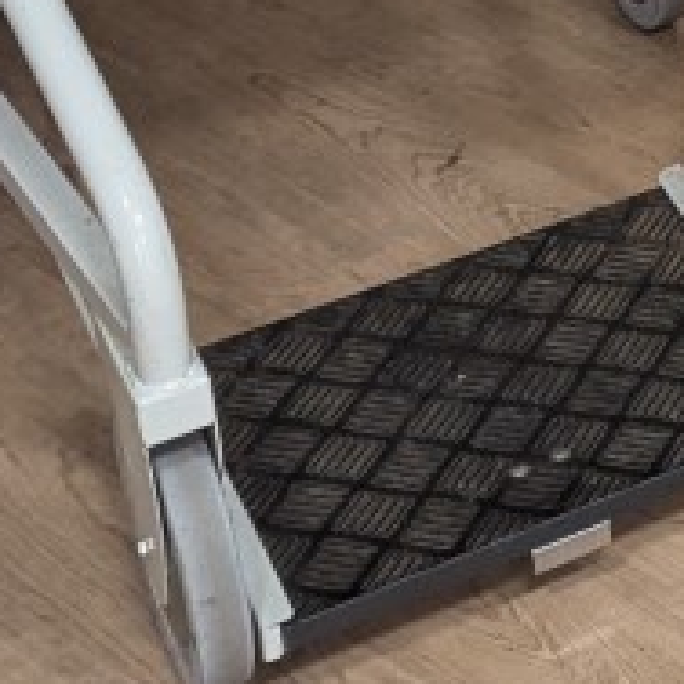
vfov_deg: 11.7
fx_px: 3018
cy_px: -651
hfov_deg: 11.3
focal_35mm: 135
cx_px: 1508
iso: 193
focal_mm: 6.81
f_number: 1.85
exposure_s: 1/33.3
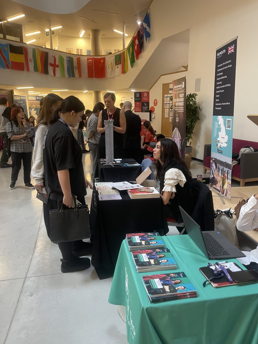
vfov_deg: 69.4
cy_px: 172
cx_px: 129
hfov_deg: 54.9
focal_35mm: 25
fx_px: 248
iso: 200
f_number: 1.6
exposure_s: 1/49
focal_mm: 5.1
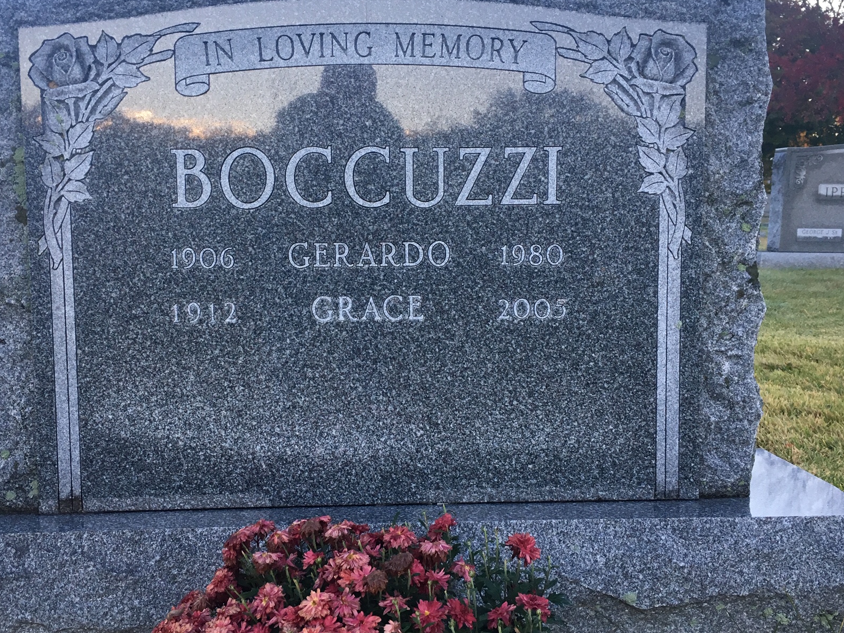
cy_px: 310
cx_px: 366
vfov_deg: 38.7
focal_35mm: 37
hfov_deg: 50.0
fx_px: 902
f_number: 2.2
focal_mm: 4.15
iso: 25
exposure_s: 1/30
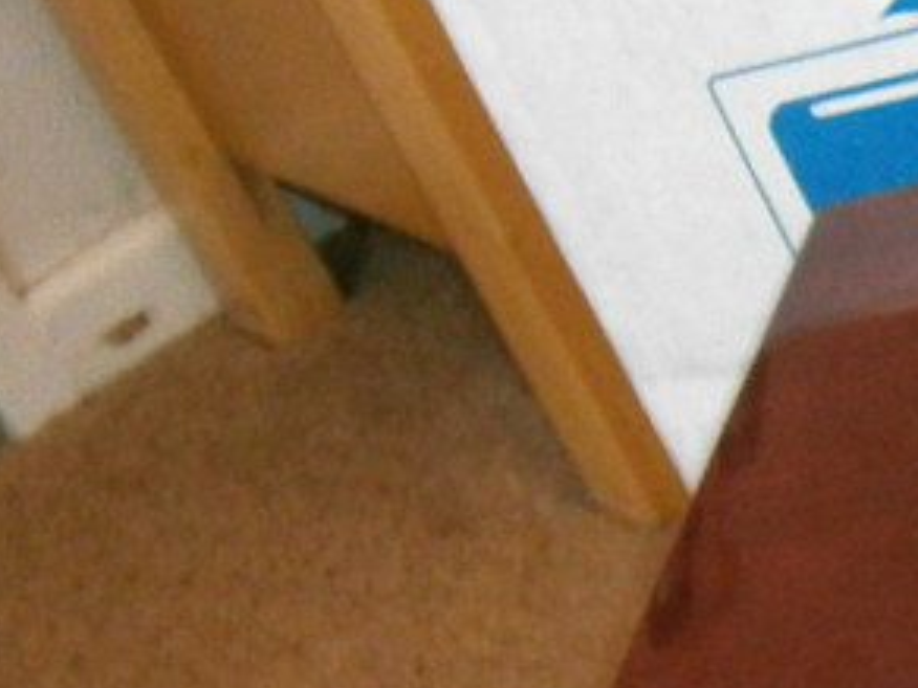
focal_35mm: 95
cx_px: 1655
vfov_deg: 15.4
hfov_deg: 17.0
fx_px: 2519
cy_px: 638
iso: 200
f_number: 2.8
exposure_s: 1/30
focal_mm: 4.7
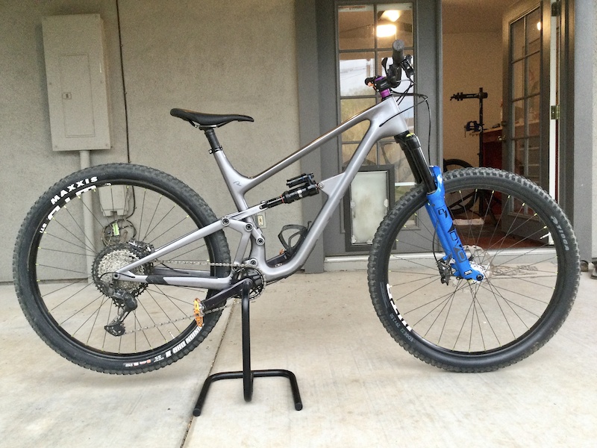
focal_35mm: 31
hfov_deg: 58.4
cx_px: 298
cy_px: 224
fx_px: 535
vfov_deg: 45.4
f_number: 2.4
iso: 80
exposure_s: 1/30
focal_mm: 3.3
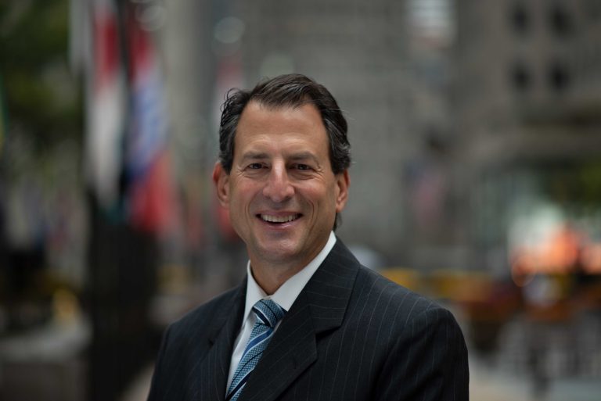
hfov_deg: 23.9
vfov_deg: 16.1
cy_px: 200
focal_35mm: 85
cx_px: 300
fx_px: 1420
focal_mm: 85
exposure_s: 1/1000
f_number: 1.8
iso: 400
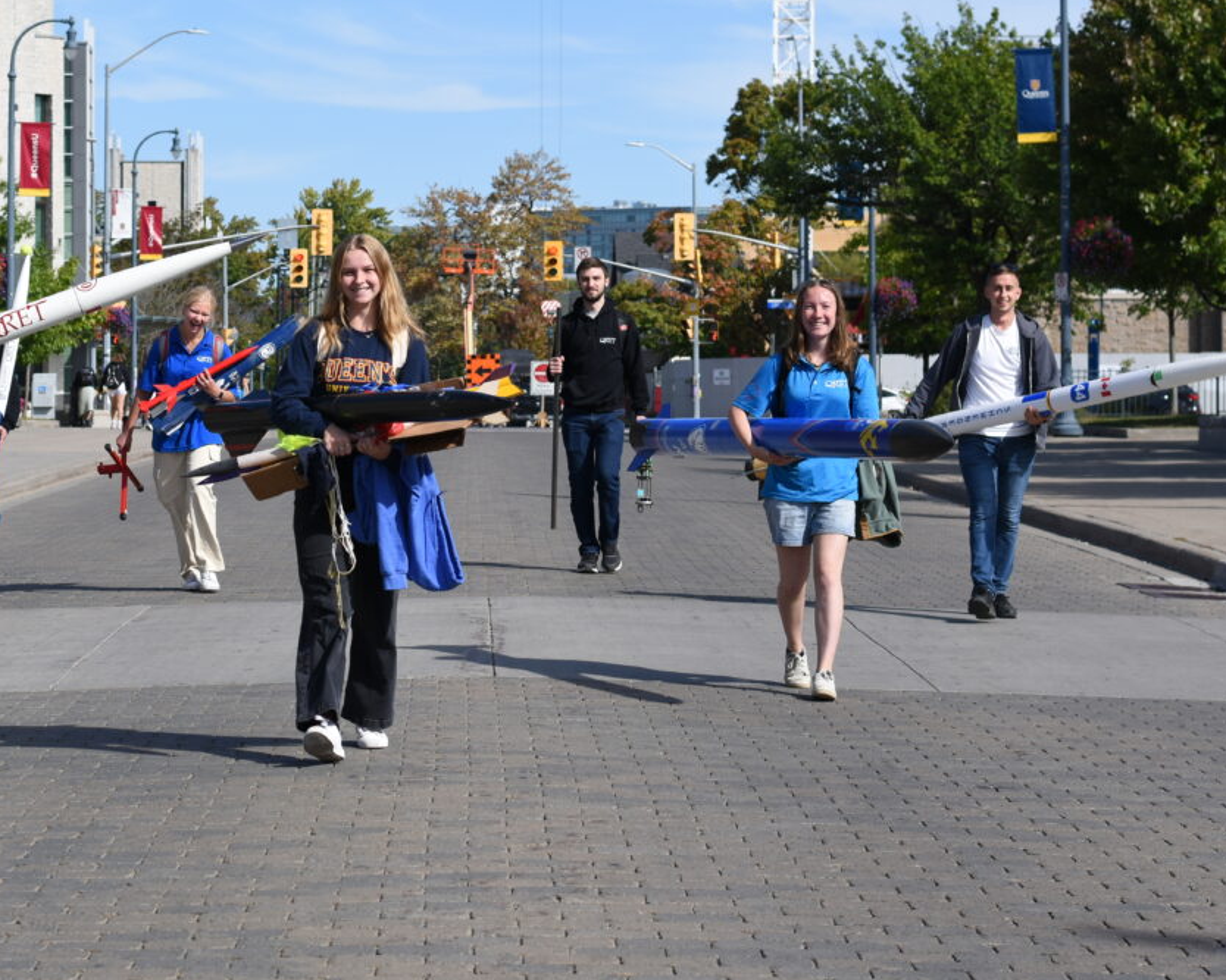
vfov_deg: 14.3
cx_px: 388
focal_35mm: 108
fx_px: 3918
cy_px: 389
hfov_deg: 17.7
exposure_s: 1/640
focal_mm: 50
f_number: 5
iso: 100
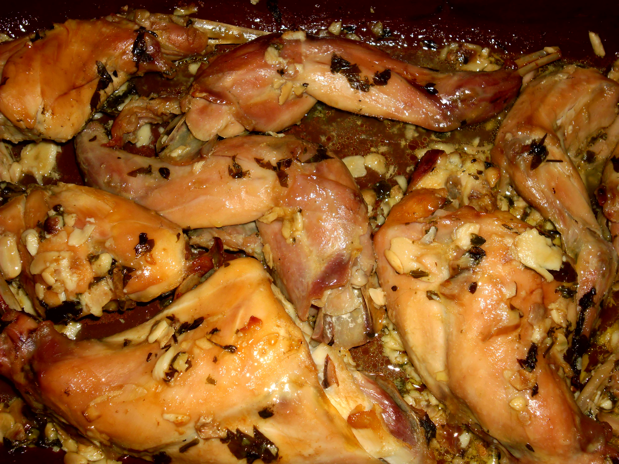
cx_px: 310
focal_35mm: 44
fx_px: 787
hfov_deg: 42.9
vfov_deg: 32.9
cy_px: 232
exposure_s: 1/45
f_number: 4.5
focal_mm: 7.8
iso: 80
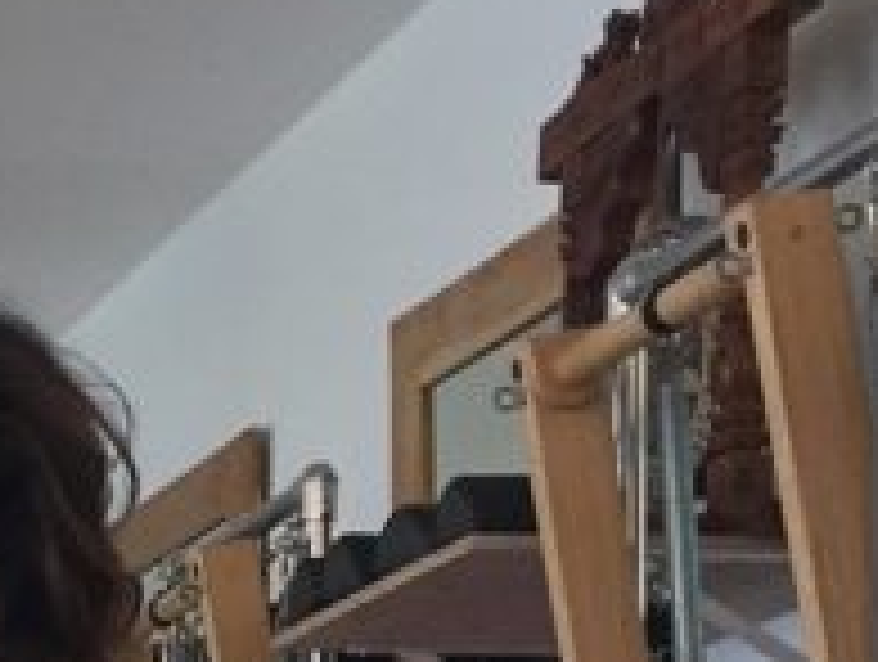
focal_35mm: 153
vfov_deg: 9.3
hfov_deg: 11.7
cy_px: 1173
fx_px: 3888
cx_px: -810
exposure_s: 1/33
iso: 250
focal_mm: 4.15
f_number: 2.2
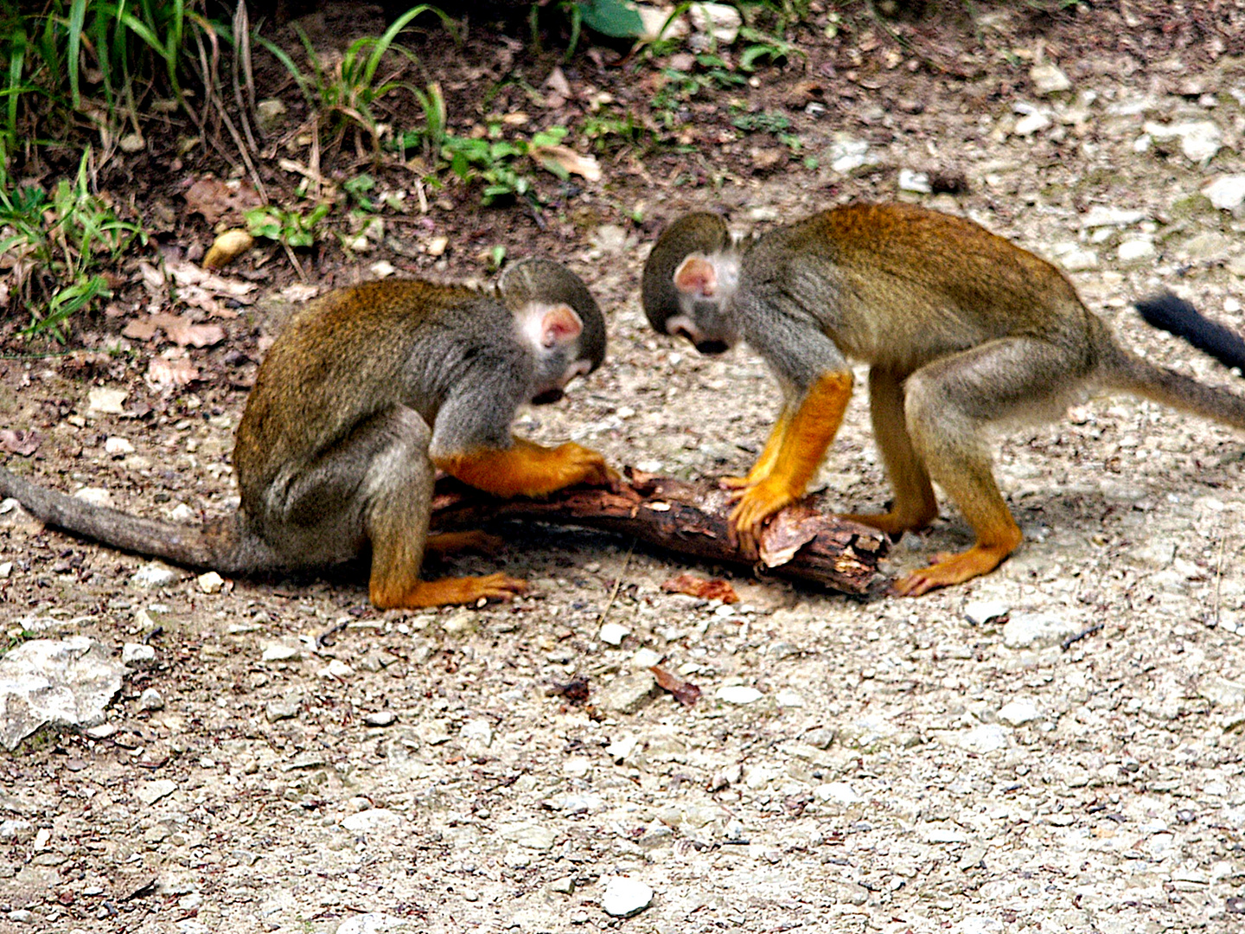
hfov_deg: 9.9
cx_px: 622
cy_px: 467
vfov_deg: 7.4
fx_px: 7193
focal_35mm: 200
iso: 100
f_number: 3.5
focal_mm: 50.69
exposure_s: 1/350
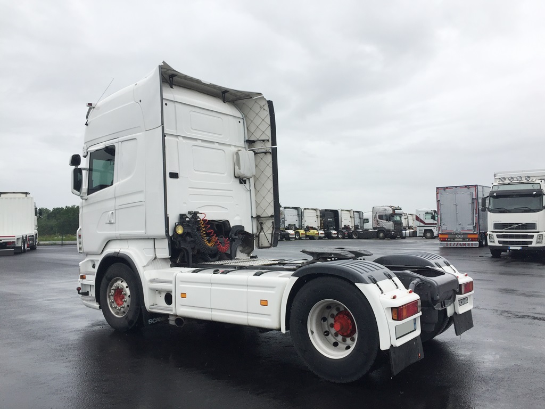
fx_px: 457
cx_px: 272
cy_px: 204
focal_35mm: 29
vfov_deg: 48.2
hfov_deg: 61.7
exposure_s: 1/1582
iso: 32
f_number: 2.2
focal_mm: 4.15
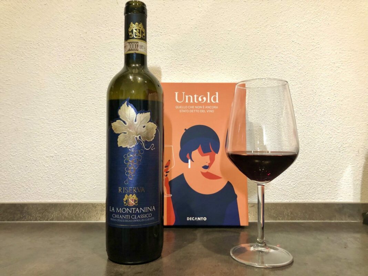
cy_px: 138
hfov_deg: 63.4
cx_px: 184
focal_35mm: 28
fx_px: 298
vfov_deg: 49.7
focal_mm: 3.99
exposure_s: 1/15
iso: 50
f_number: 1.8
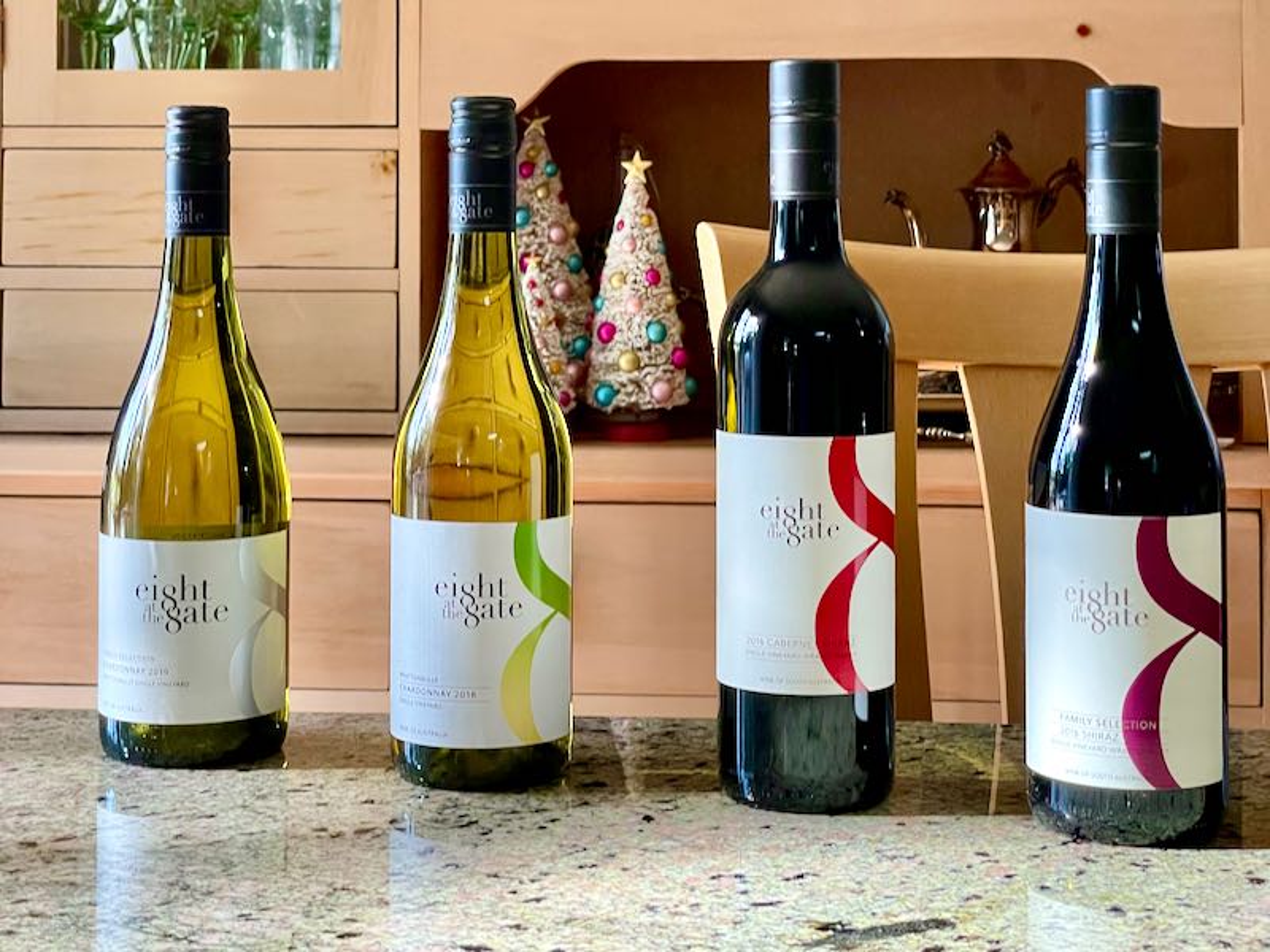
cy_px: 476
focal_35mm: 52
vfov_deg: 28.0
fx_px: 1908
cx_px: 635
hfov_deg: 36.8
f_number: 2
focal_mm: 6
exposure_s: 1/91
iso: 200
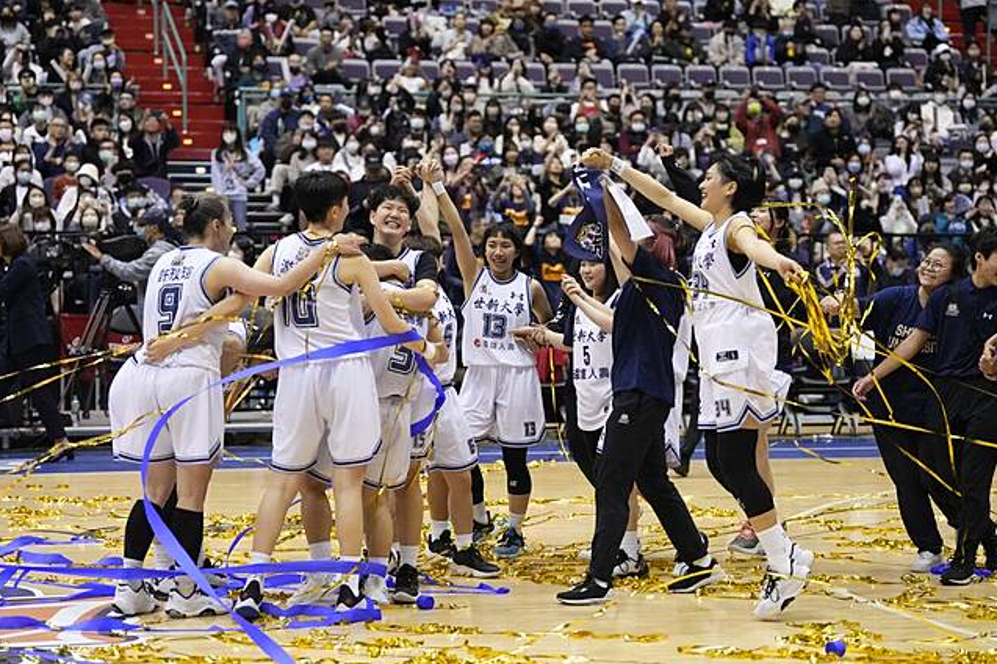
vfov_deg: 14.4
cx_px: 499
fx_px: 2629
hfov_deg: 21.5
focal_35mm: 95
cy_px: 331
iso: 5000
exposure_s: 1/1000
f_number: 2.8
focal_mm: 94
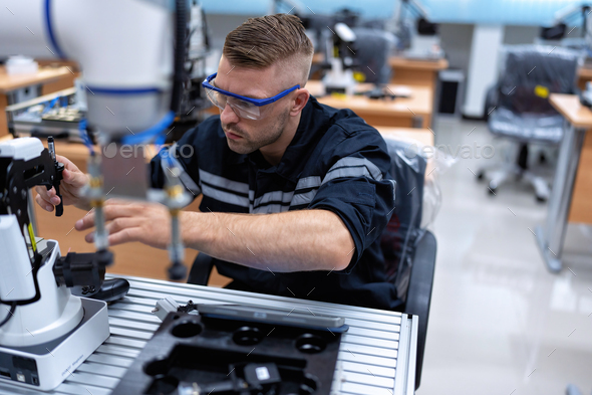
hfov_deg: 54.4
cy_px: 198
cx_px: 296
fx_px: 575
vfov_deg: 37.8
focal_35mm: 35
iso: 1000
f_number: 1.4
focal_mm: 35
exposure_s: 1/1000
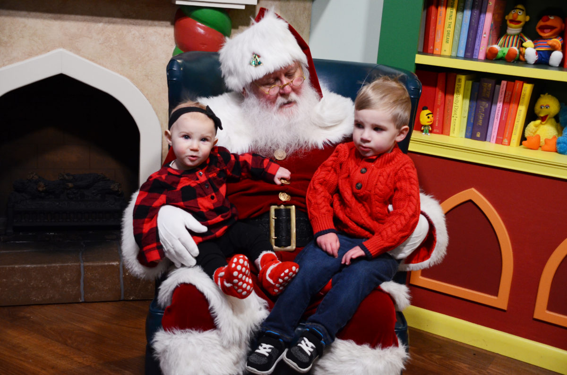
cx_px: 284
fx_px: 731
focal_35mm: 46
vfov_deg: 28.8
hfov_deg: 42.4
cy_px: 188
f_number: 4.2
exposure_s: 1/40
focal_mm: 31
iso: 1250
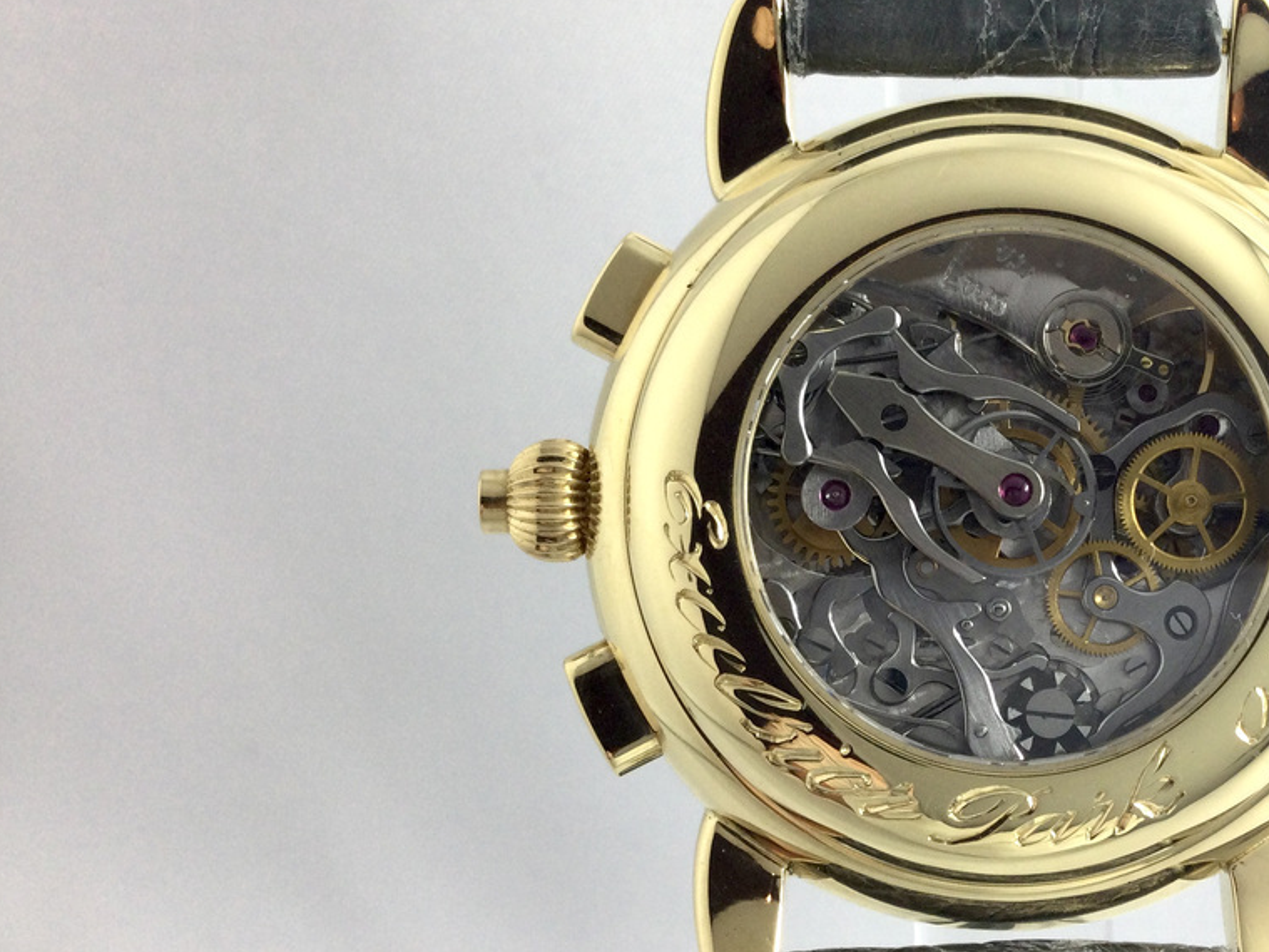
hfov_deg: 37.7
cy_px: 489
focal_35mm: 49
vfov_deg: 29.7
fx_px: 1796
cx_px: 993
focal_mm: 3.3
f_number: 2.4
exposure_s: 1/50
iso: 32
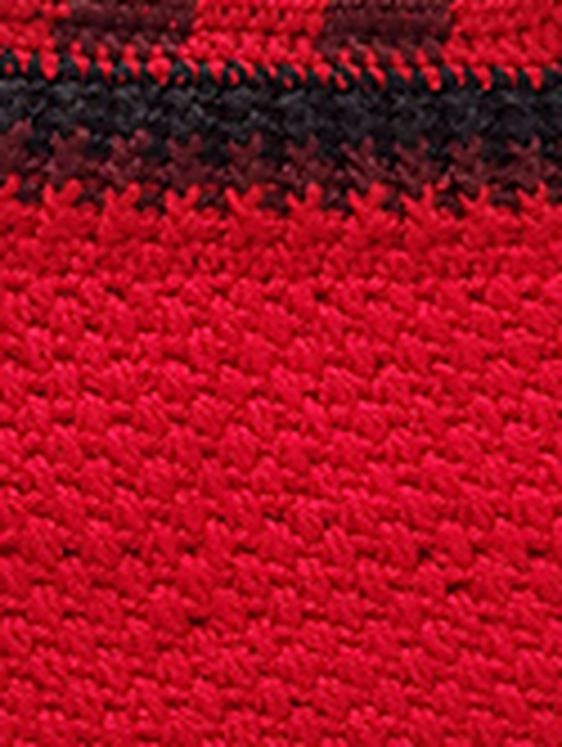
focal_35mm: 100
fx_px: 2159
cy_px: 279
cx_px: 369
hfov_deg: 14.8
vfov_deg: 19.6
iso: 125
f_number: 1.7
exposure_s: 1/50
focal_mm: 4.3
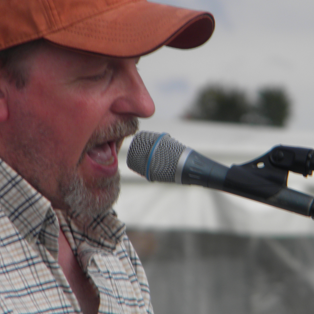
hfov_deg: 2.8
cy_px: 142
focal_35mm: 616
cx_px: 160
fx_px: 6322
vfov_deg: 2.8
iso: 80
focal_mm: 75
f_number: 5.4
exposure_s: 1/433
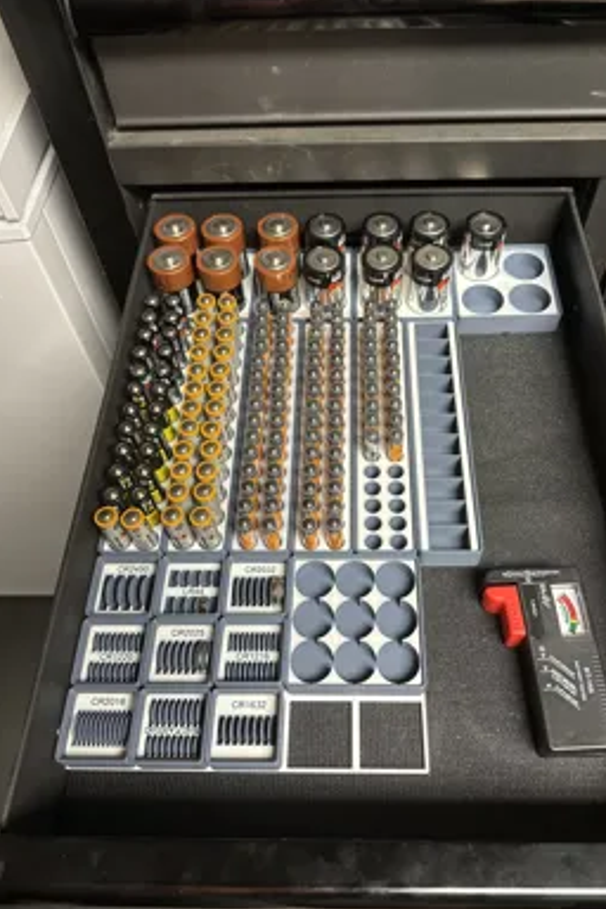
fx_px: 656
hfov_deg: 49.4
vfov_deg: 69.4
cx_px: 339
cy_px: 464
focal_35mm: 26
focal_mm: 6.76
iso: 320
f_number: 1.78
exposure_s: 1/60
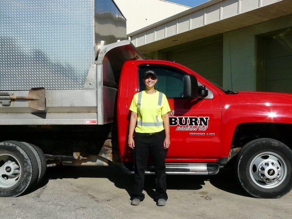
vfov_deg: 38.7
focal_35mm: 37
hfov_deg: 50.1
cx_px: 146
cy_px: 110
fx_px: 312
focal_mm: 6
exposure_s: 1/400
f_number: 7.1
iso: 100
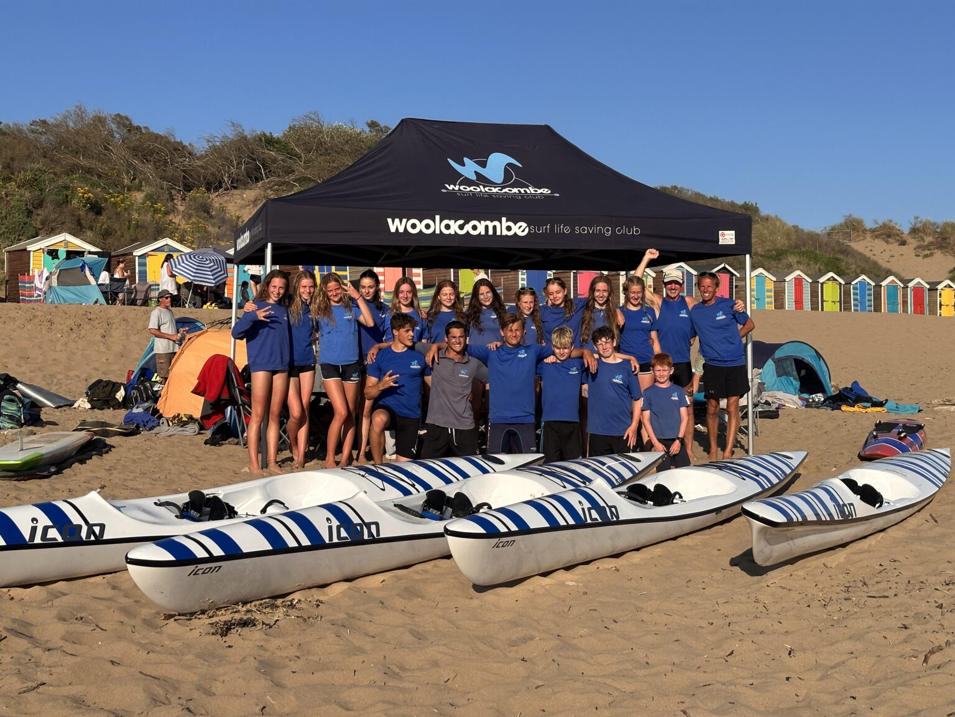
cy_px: 358
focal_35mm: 48
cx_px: 478
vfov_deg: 30.3
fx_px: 1324
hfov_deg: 39.7
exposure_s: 1/5000
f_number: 1.78
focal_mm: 6.86
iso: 64
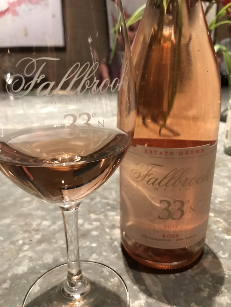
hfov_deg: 49.7
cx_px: 116
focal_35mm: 28
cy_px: 154
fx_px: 249
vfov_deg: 63.4
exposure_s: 1/6
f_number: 1.8
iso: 100
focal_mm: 3.99
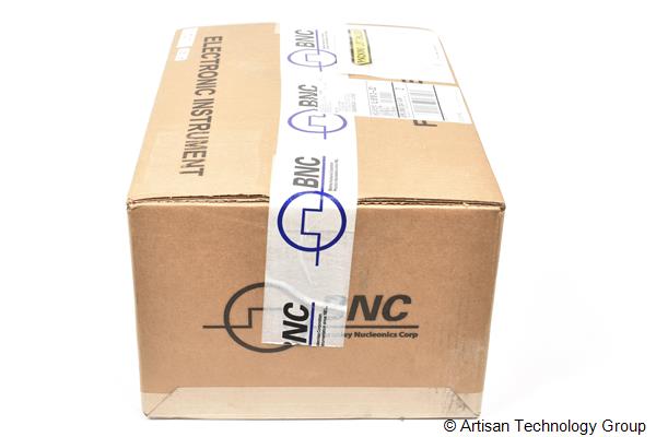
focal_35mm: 46
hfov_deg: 42.3
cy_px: 218
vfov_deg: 28.9
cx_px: 328
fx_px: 847
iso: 200
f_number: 11
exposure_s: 1/200
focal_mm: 31
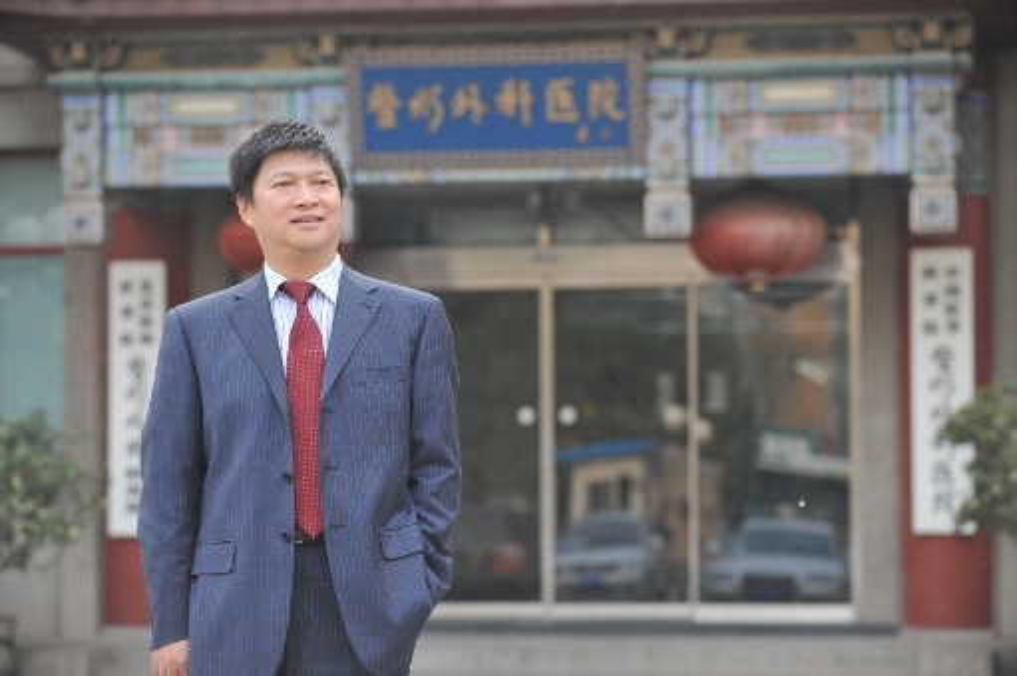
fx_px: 3388
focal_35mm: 120
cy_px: 338
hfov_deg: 17.1
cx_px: 508
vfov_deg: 11.4
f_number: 4
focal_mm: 120
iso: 1600
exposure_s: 1/1250
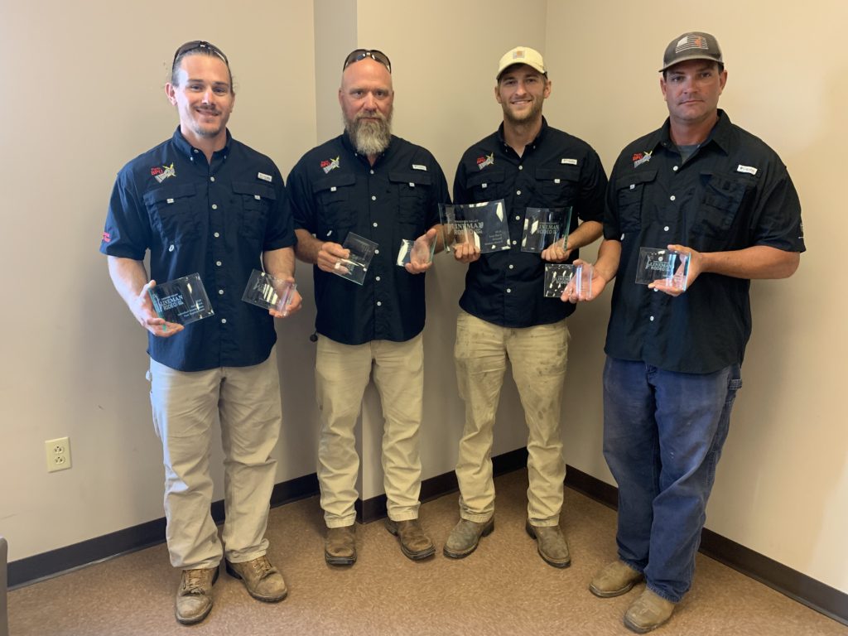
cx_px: 424
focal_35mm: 26
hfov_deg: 67.3
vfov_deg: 53.1
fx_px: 637
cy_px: 318
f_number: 1.8
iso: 160
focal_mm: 4.25
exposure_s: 1/60
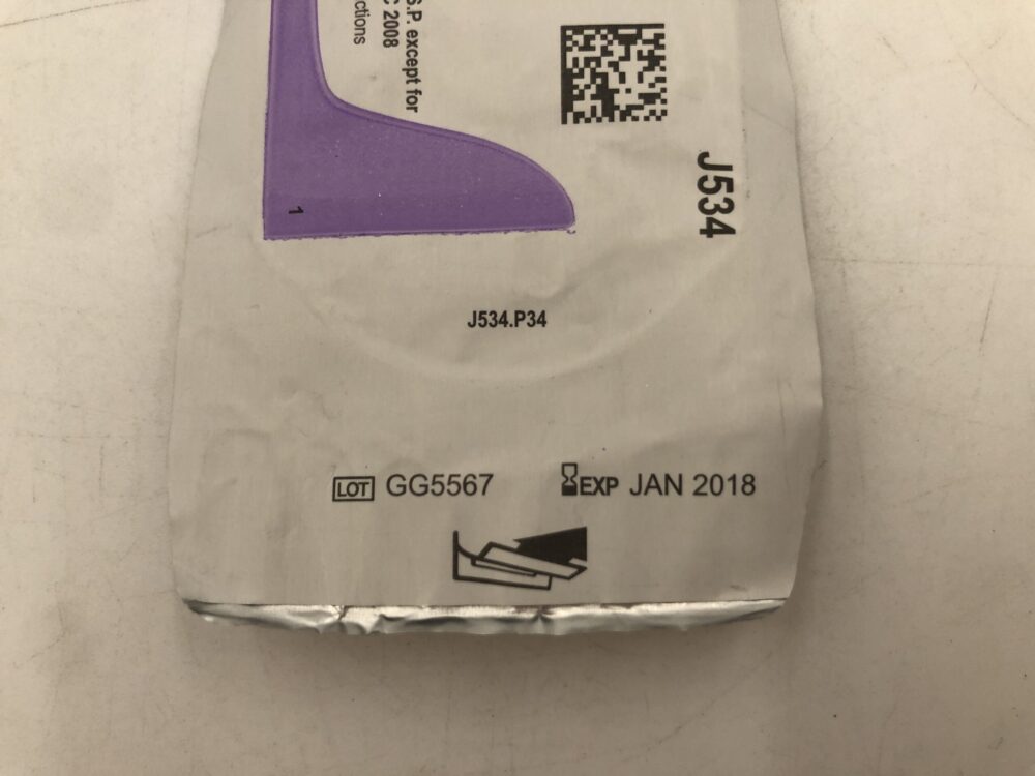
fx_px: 837
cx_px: 518
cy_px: 388
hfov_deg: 63.4
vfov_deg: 49.7
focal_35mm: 28
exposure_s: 1/30
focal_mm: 3.99
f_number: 1.8
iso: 25
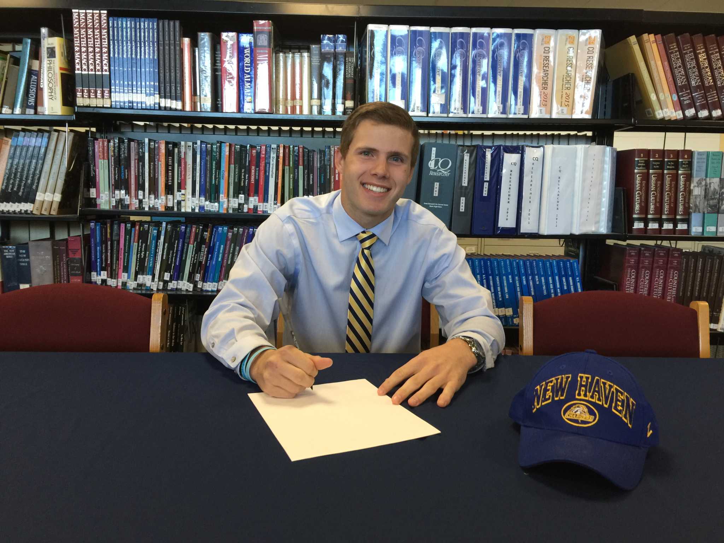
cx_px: 362
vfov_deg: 48.2
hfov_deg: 61.7
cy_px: 272
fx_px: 607
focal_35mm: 29
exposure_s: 1/15
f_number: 2.2
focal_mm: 4.15
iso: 64
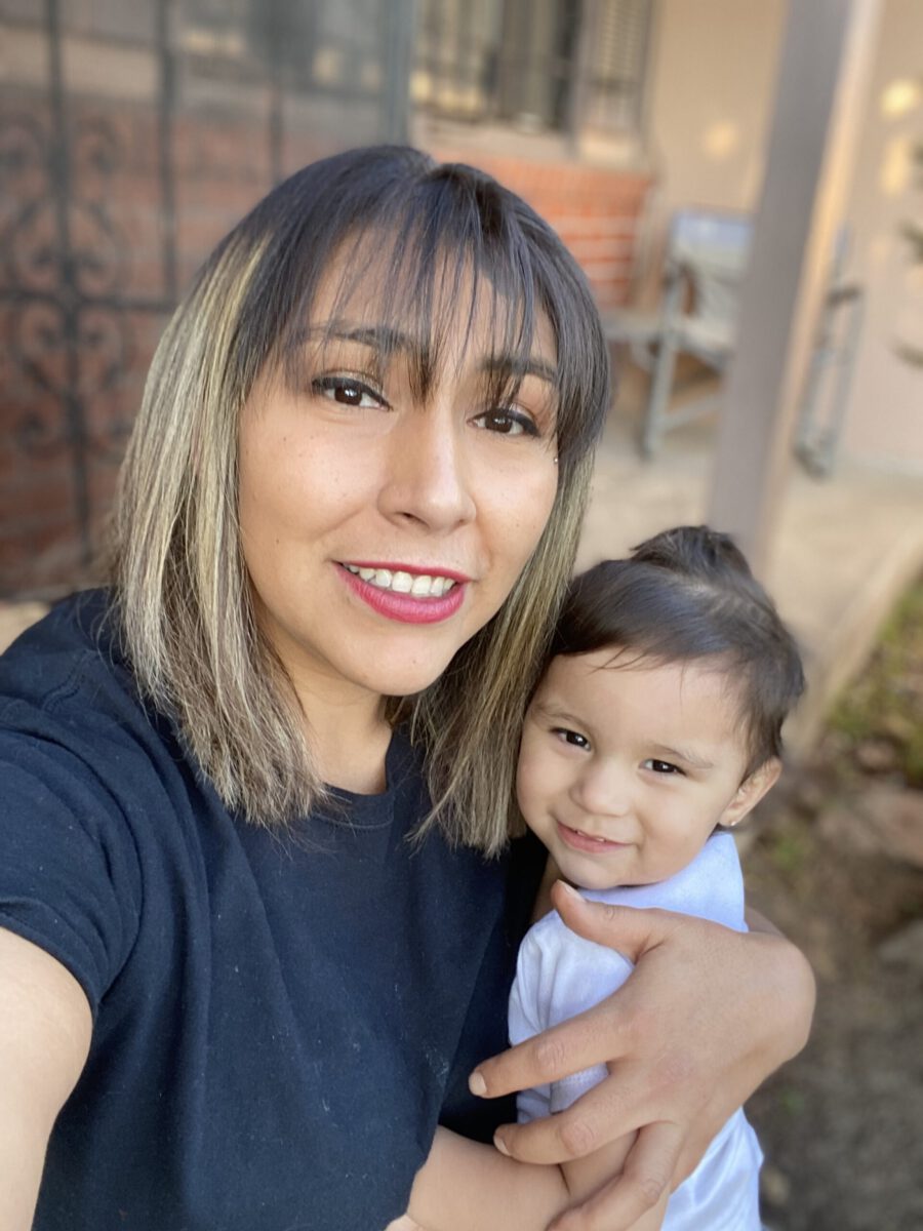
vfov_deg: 60.0
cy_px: 616
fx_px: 1067
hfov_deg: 46.8
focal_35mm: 30
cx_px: 462
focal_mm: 2.71
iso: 100
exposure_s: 1/116
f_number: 2.2
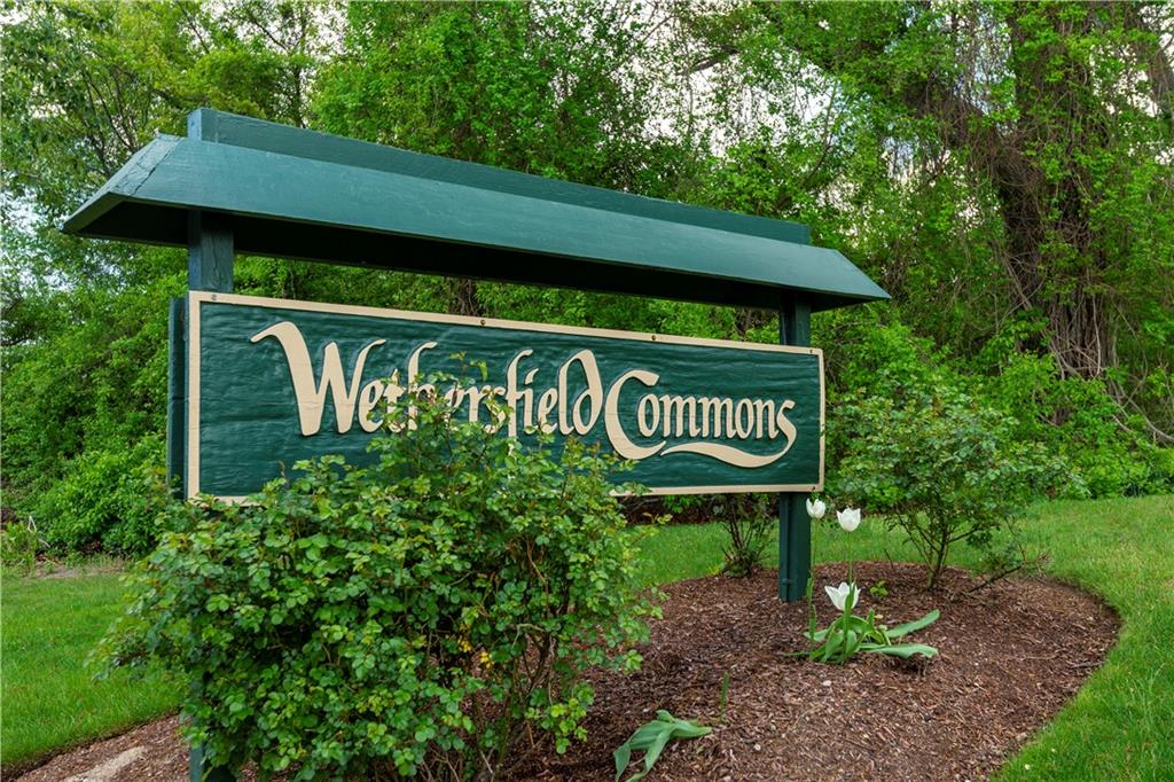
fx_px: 1141
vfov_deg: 37.8
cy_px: 391
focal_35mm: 35
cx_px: 587
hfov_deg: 54.4
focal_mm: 35
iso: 100
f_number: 6.3
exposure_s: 1/80
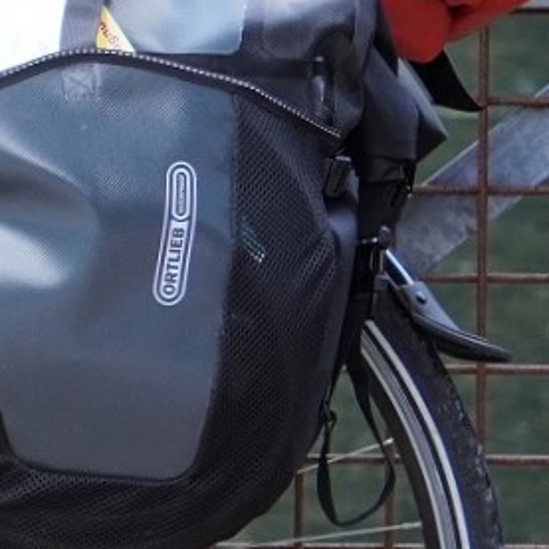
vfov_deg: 4.0
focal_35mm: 438
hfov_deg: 3.9
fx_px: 7853
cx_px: -917
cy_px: 167
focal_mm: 55
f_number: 4.5
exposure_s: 1/160
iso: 1000
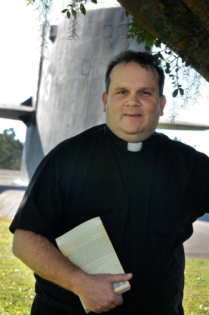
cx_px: 104
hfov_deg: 10.7
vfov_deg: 16.1
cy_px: 158
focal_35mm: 128
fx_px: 1113
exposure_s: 1/200
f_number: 10
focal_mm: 85
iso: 400
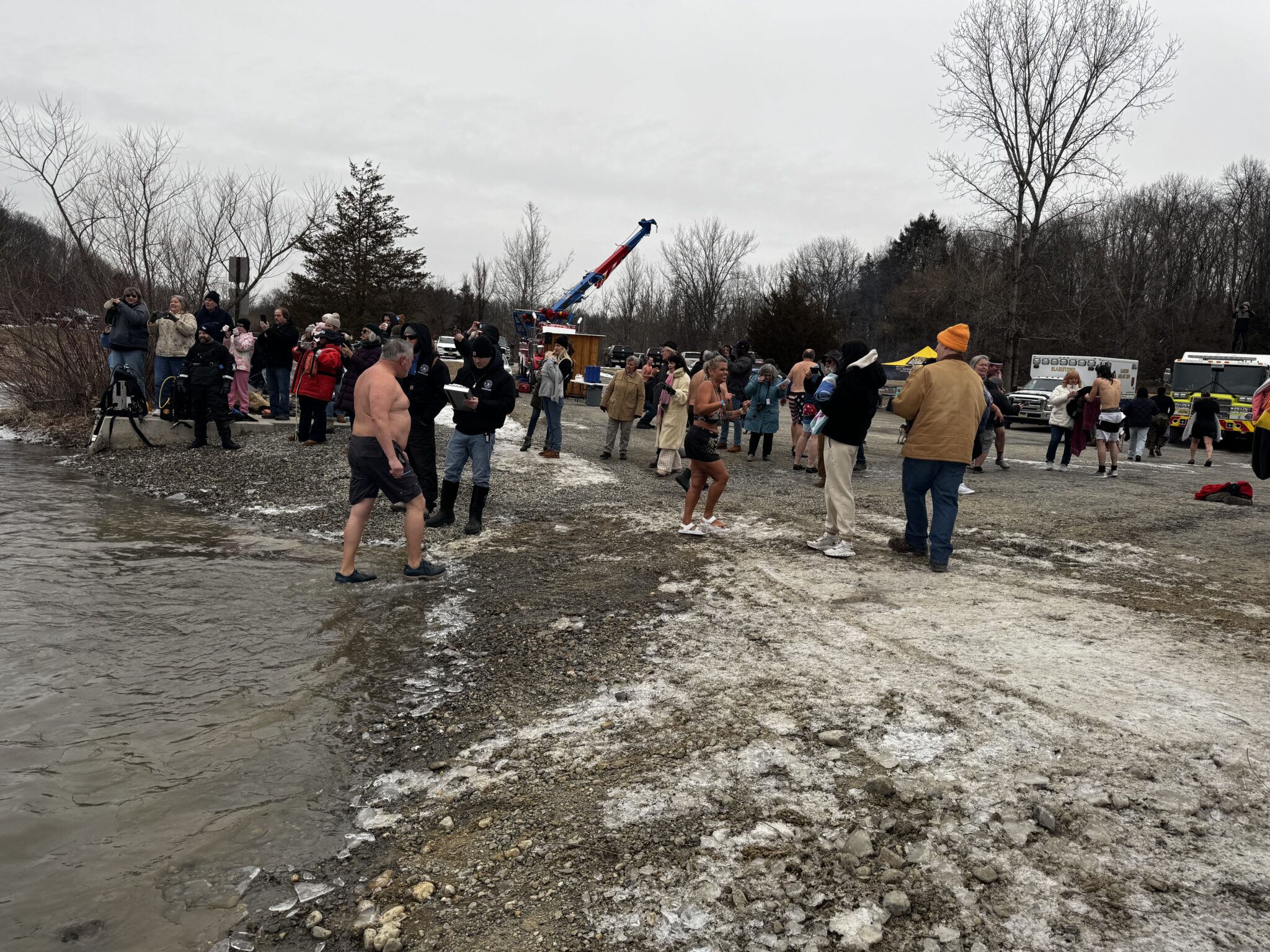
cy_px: 476
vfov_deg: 56.8
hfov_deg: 71.6
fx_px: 881
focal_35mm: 24
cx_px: 635
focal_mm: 6.76
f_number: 1.78
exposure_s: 1/1042
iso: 80
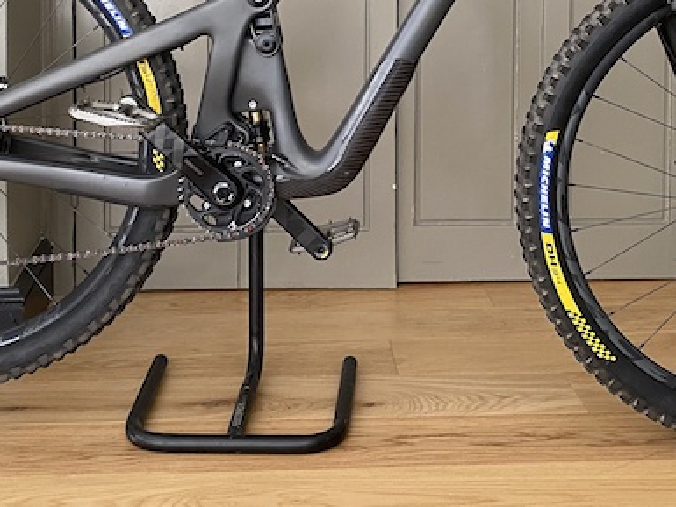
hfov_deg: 35.5
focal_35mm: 54
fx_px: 1055
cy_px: 23
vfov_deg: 25.9
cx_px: 367
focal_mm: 4.25
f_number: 1.8
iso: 200
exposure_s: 1/60
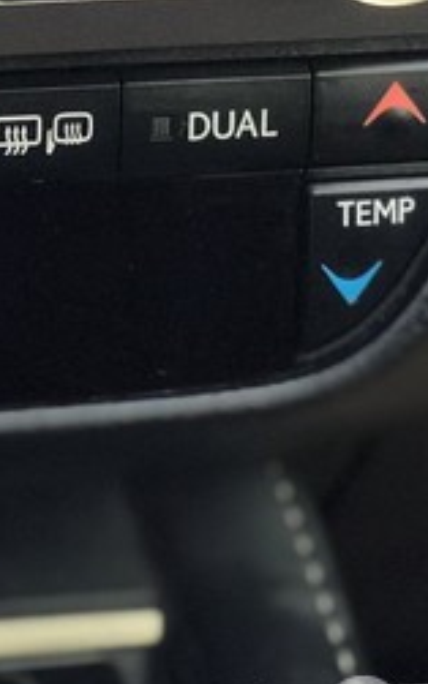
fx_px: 4104
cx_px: -695
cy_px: -204
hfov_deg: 5.7
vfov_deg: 9.4
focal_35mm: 220
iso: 80
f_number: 2.4
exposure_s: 1/40
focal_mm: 6
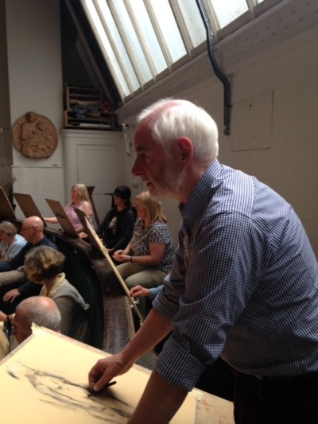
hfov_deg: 43.0
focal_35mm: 33
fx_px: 404
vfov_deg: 55.3
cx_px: 159
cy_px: 212
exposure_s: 1/30
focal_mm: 4.12
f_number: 2.4
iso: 64
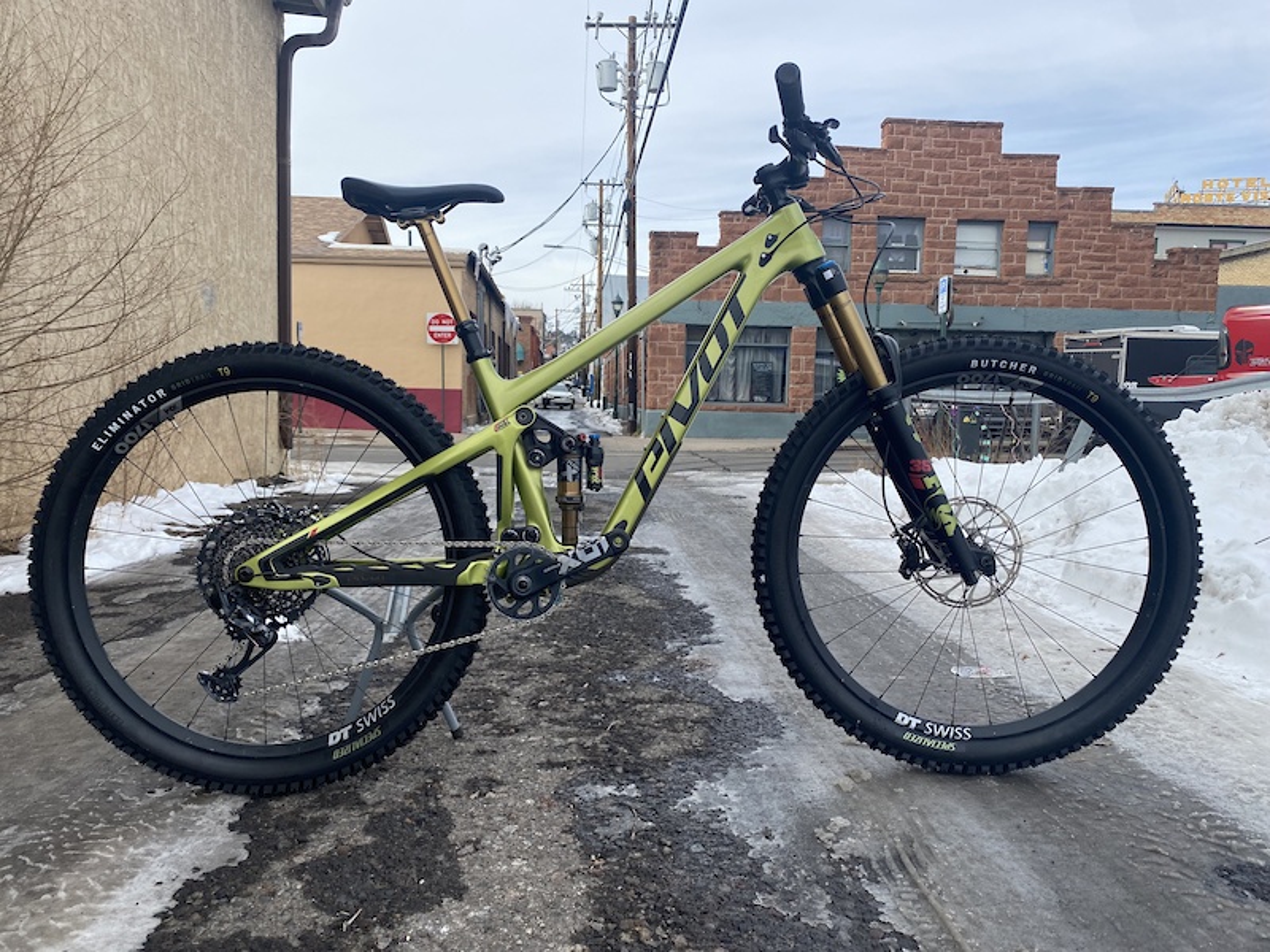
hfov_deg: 67.3
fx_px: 954
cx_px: 635
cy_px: 476
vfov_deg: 53.1
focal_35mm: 26
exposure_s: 1/1898
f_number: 1.8
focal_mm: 4.25
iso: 32
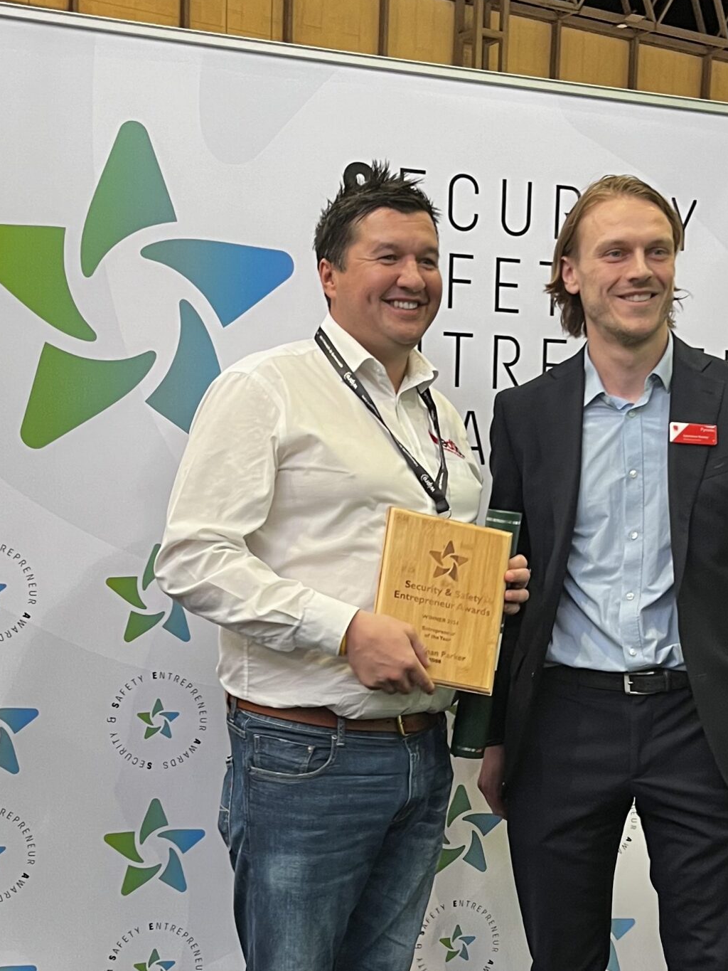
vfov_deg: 47.2
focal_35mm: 39
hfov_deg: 36.8
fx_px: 1093
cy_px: 640
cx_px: 337
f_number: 1.6
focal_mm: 5.1
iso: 100
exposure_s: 1/50
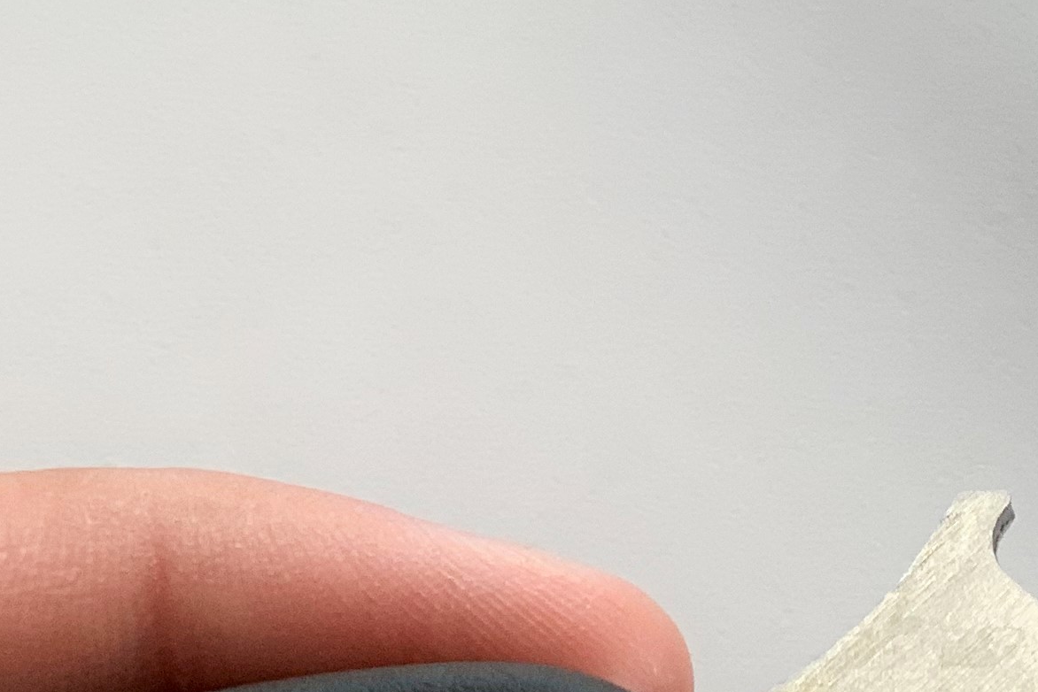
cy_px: 251
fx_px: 5364
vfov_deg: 7.4
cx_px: 1723
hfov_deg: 10.5
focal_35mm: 186
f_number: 2.4
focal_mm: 6
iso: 40
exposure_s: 1/122
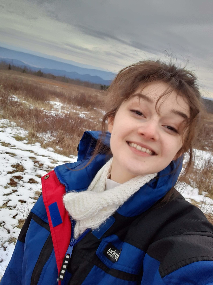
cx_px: 106
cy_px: 142
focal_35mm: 32
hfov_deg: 44.2
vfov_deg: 56.8
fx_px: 263
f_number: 2
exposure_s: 1/60
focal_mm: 2.66
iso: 50
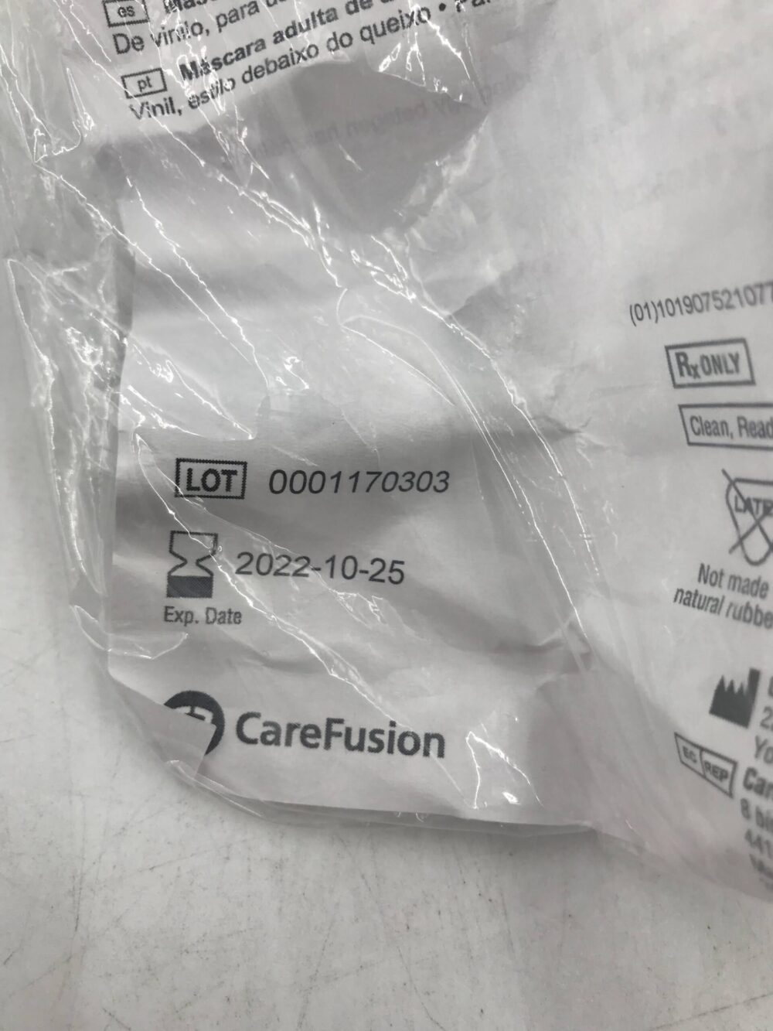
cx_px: 386
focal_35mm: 28
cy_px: 516
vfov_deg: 63.4
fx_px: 834
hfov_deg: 49.8
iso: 20
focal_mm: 3.99
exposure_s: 1/217
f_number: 1.8
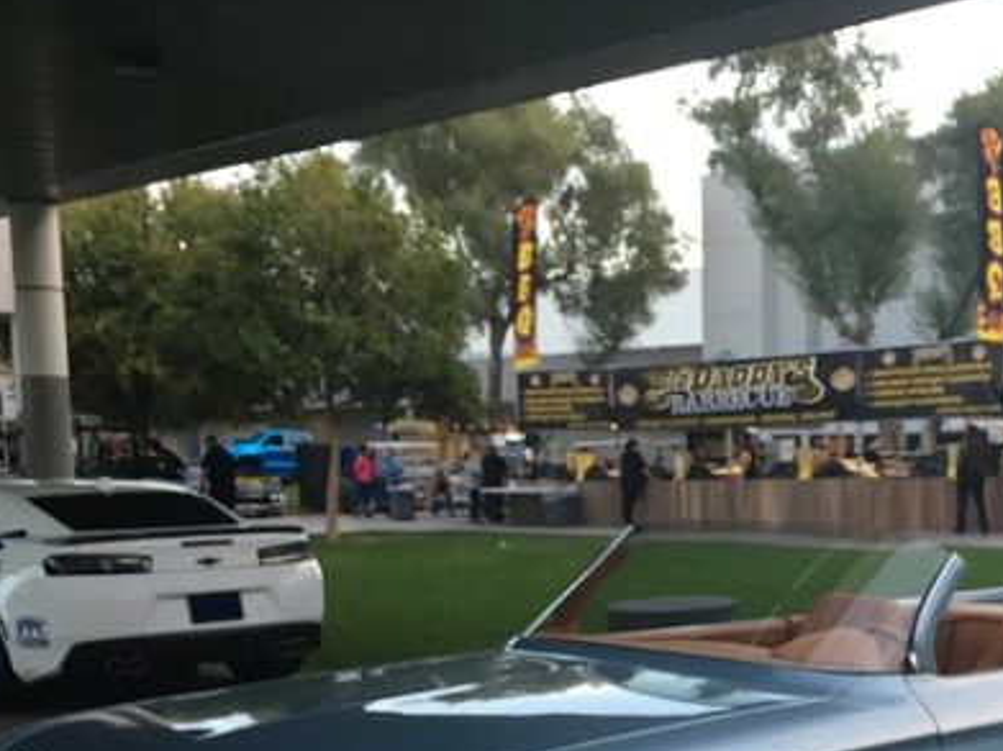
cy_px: 702
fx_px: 1651
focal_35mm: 57
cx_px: 813
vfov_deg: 24.8
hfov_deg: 32.8
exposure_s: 1/30
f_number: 2.2
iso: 64
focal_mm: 4.15
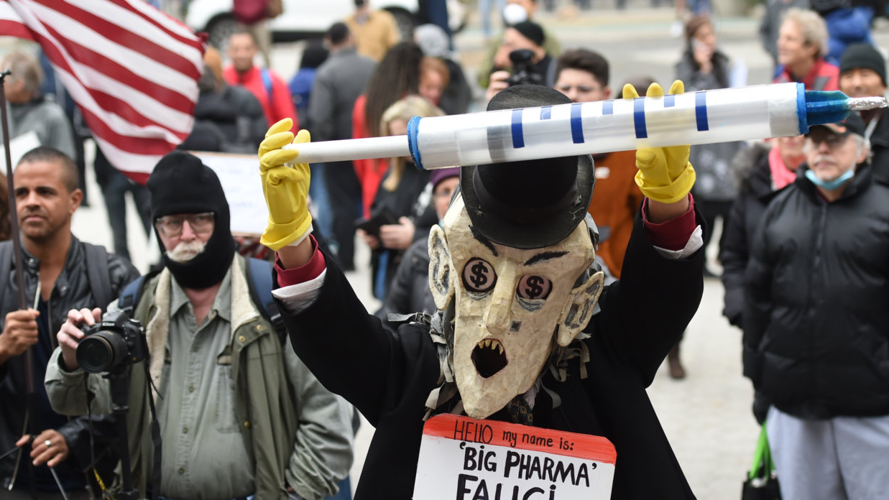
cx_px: 486
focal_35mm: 91
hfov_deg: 23.4
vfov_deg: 13.3
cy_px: 281
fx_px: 2145
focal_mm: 70
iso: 1400
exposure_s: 1/800
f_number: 2.8
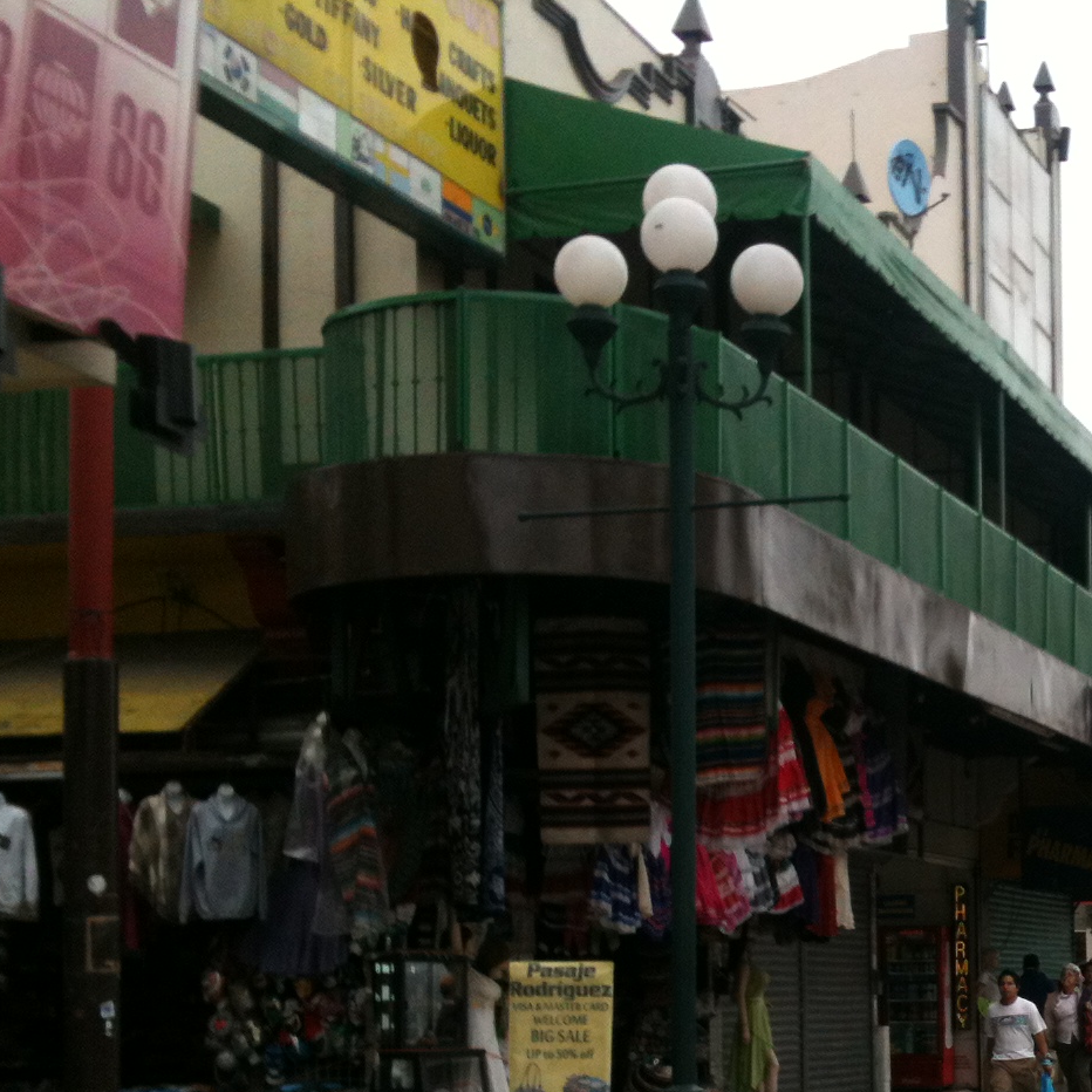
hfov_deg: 24.2
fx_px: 2427
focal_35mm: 68
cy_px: 899
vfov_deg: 24.9
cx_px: 1100
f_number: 2.8
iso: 64
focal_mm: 3.85
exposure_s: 1/203
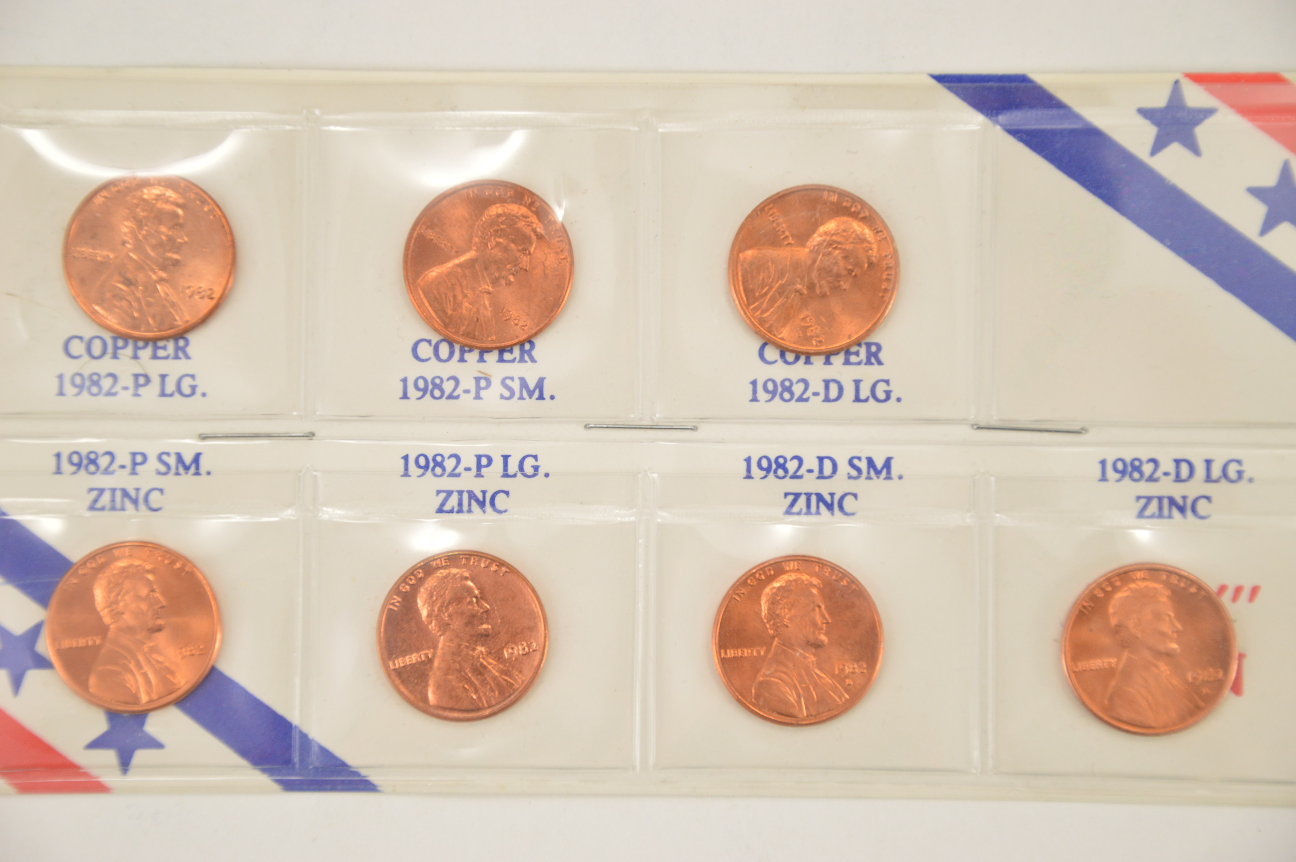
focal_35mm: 128
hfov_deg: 16.1
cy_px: 431
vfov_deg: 10.7
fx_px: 4586
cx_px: 648
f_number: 5.6
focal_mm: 85
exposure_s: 1/160
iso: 800
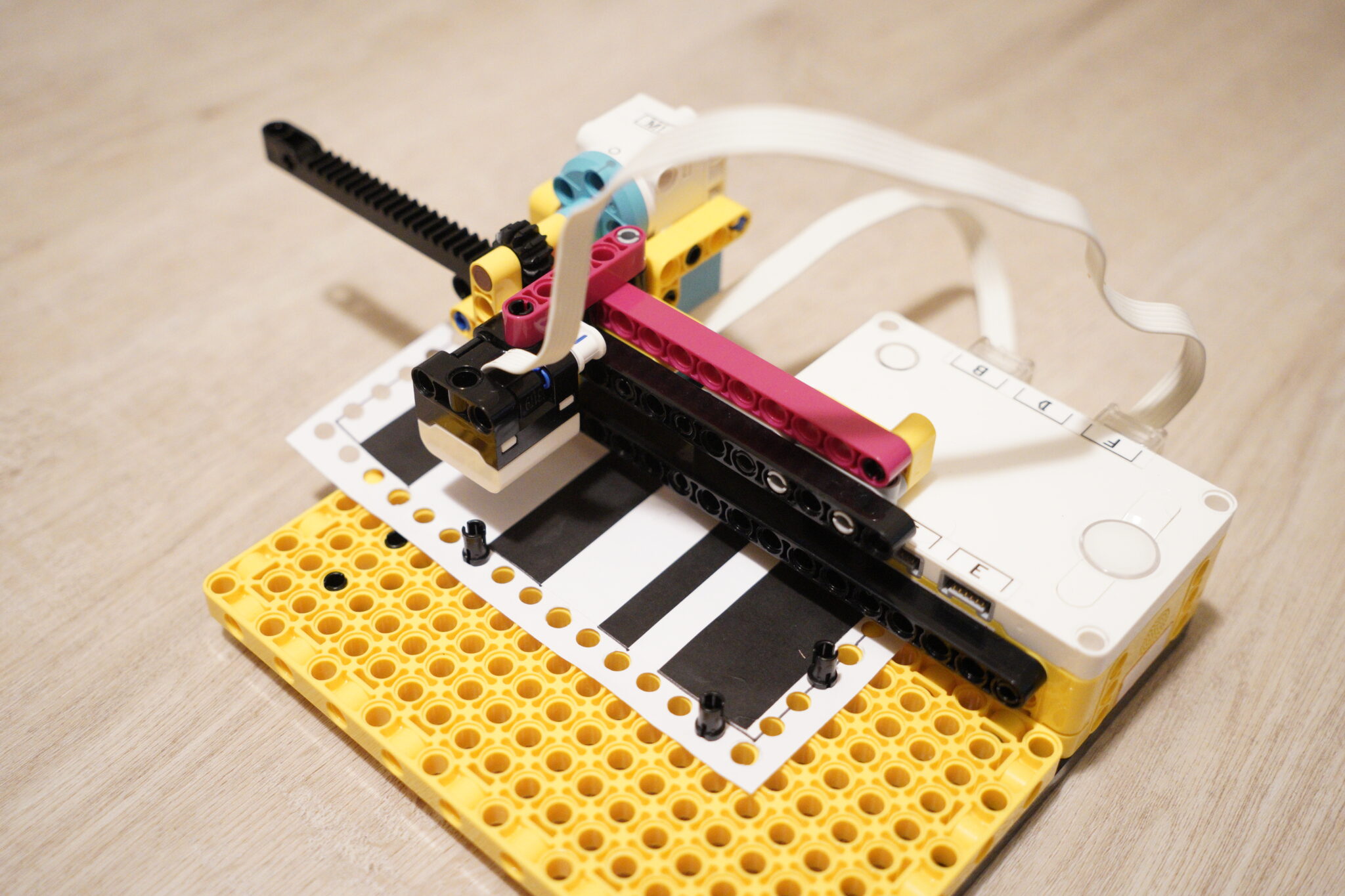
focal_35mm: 40
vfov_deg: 33.4
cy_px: 448
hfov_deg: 48.5
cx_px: 672
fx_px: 1494
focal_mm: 40
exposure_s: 1/160
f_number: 4
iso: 10000
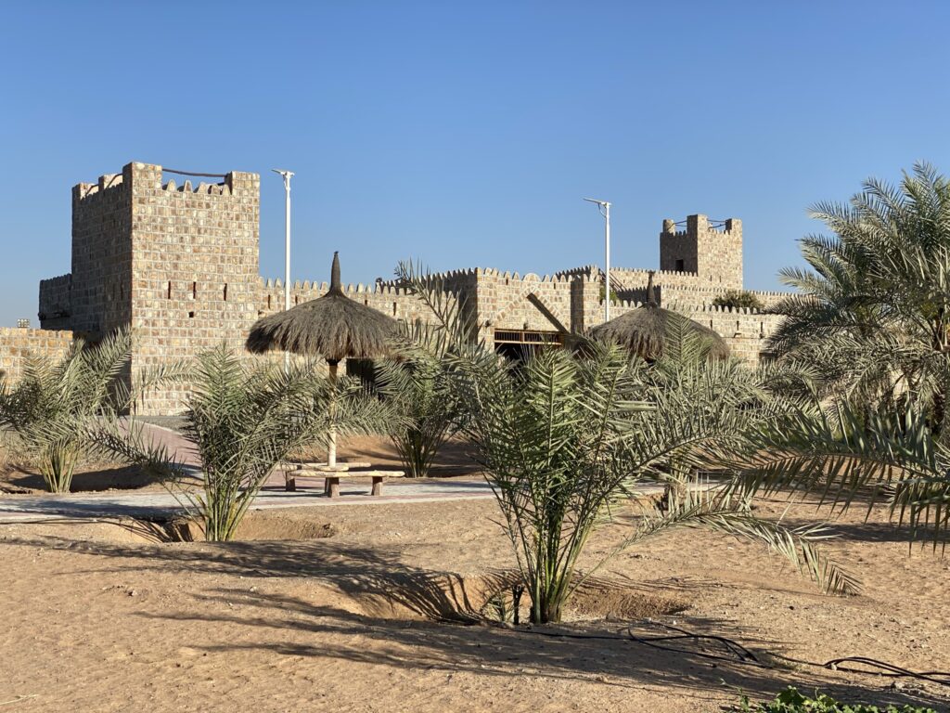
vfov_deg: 28.0
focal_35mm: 52
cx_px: 475
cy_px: 356
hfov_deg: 36.8
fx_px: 1427
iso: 20
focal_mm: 6
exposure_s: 1/1712
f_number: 2
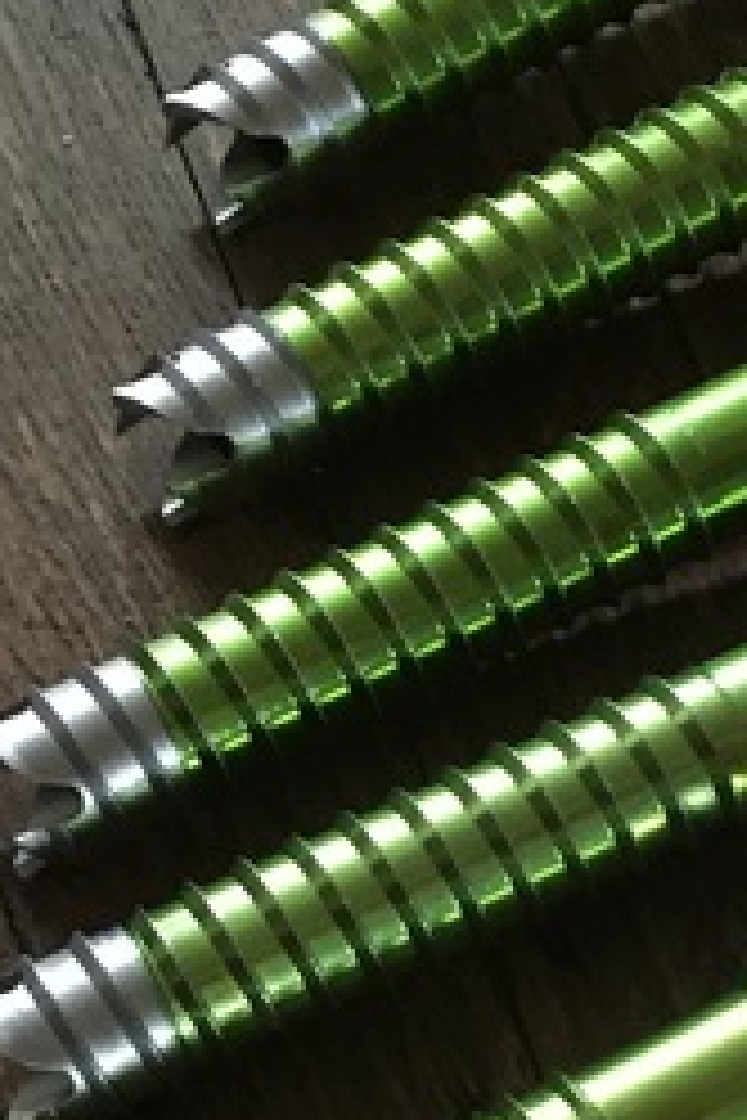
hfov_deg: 14.9
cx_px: 610
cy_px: 972
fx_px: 2832
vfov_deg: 21.9
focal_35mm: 91
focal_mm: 4.15
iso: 250
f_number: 2.2
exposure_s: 1/15
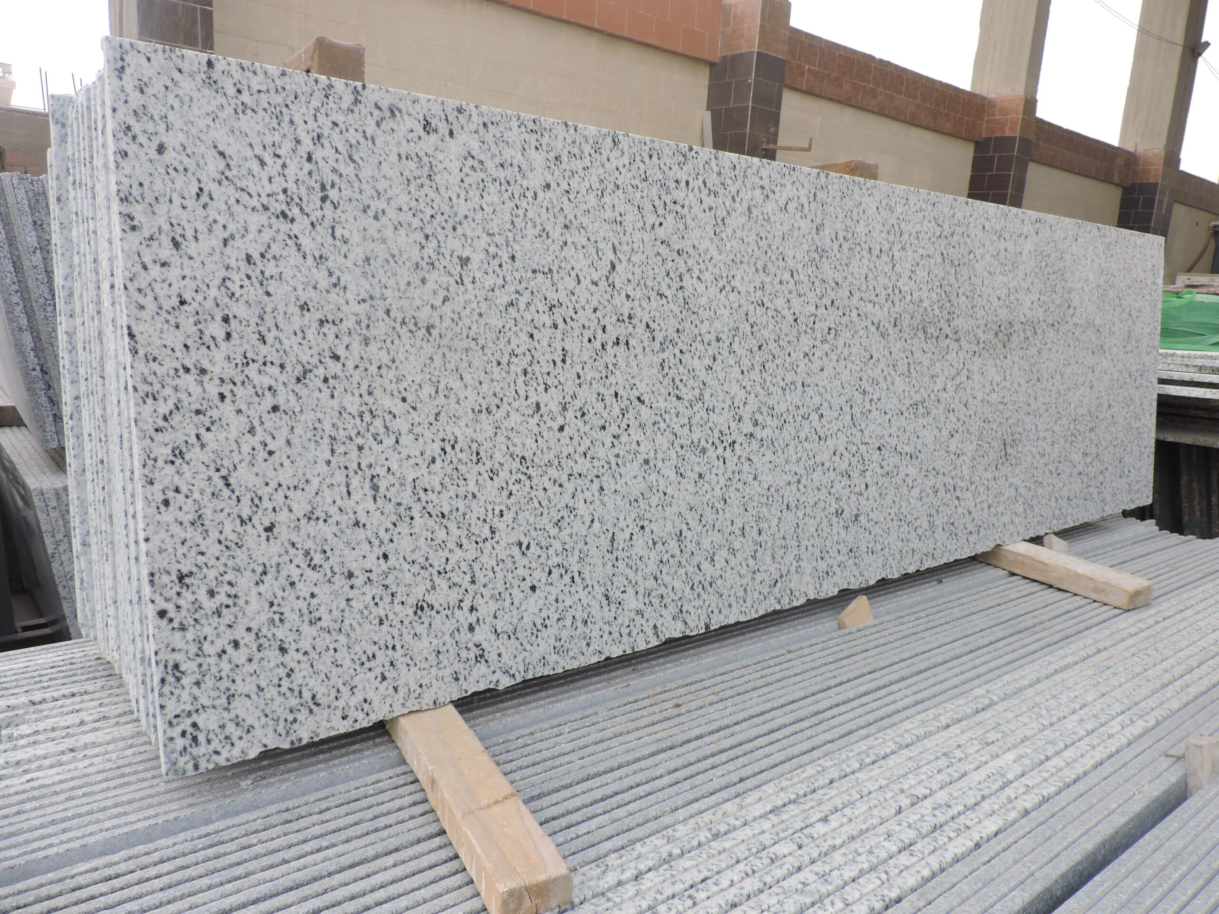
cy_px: 457
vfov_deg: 56.8
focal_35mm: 24
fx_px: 845
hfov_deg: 71.6
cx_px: 610
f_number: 3
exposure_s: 1/640
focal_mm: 4.3
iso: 100
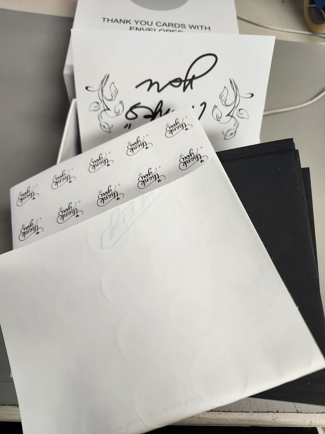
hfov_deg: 58.9
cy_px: 217
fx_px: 288
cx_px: 162
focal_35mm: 23
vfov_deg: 73.9
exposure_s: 1/50
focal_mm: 5.54
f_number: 1.8
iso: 160
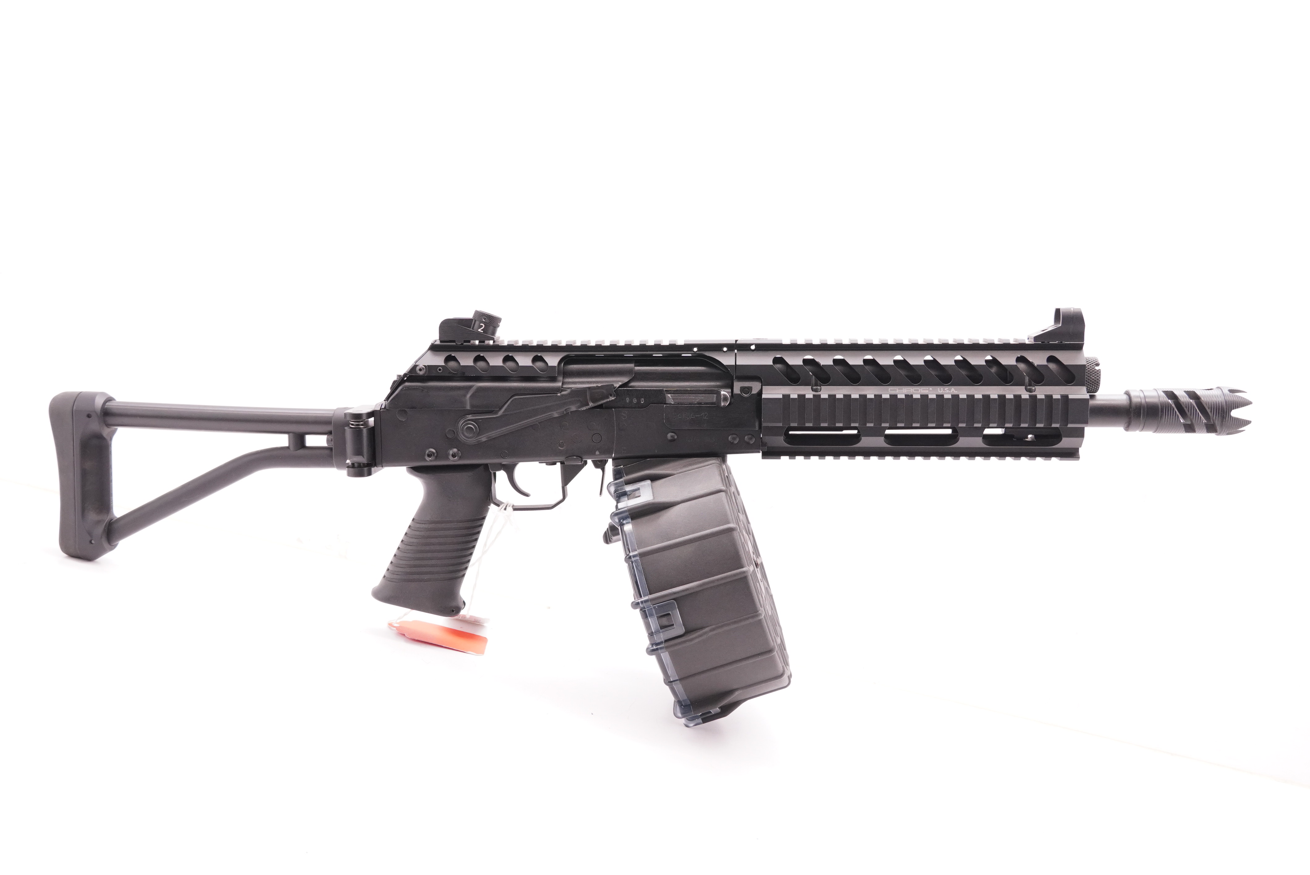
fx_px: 1365
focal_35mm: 38
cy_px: 438
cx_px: 655
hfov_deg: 51.3
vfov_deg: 35.5
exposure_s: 1/125
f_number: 5.6
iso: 1250
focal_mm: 25
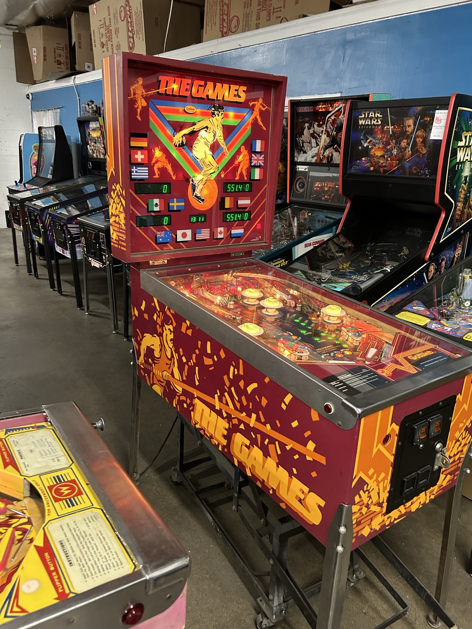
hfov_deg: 53.1
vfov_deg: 67.3
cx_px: 236
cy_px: 314
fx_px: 473
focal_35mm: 26
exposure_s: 1/40
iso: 400
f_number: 1.5
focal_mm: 5.7
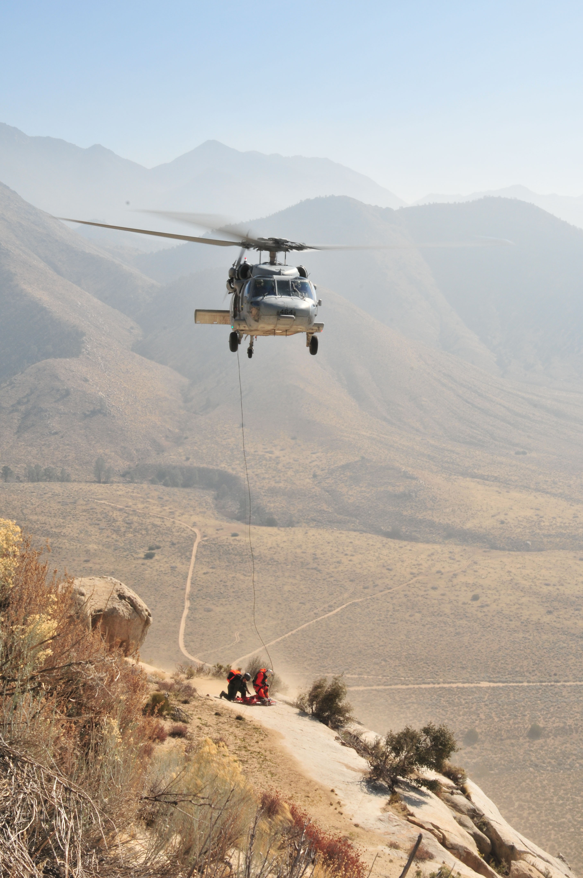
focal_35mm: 48
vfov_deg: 41.2
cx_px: 292
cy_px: 439
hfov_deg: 28.0
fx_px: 1169
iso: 250
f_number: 25
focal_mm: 32
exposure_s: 1/80
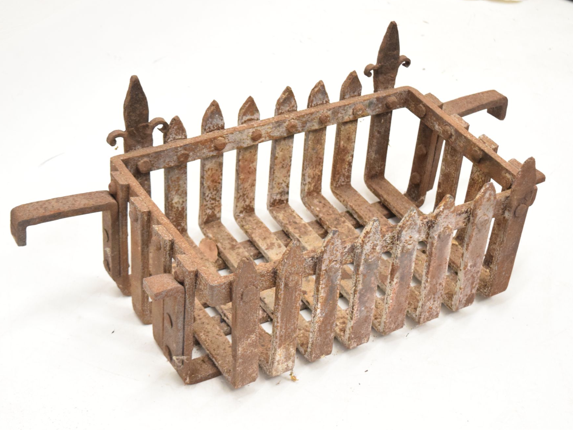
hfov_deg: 29.4
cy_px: 212
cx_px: 268
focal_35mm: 66
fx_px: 1093
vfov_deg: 22.3
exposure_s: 1/125
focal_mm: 40
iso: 3200
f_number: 6.3
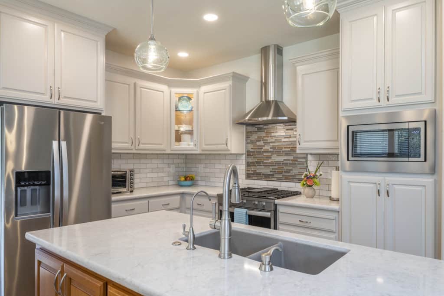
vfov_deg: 53.1
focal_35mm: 24
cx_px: 222
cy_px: 148
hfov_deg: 73.7
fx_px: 296
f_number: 11
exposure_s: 1/1.67
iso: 64
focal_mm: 24
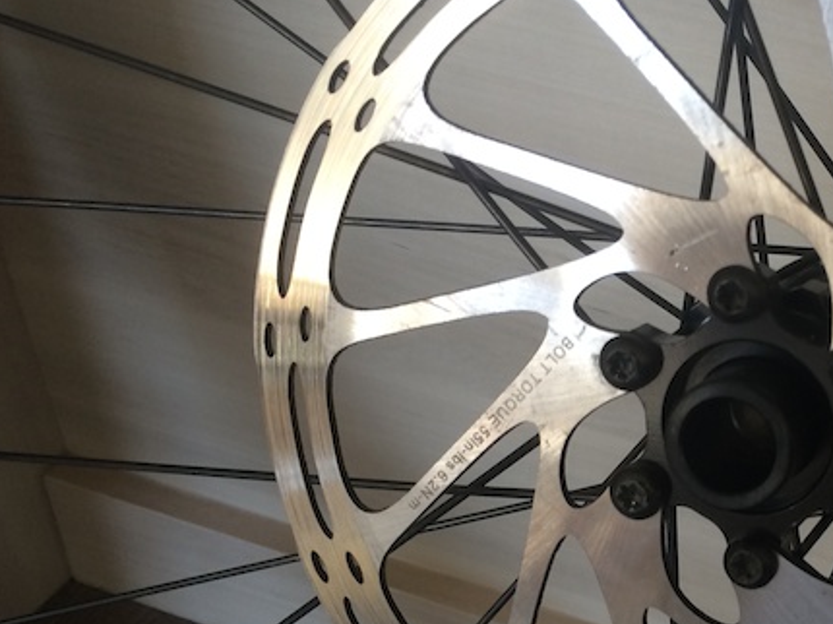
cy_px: 452
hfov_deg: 33.5
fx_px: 1299
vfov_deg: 26.7
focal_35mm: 54
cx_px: 765
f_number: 2.2
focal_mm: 4.15
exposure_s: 1/30
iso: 40
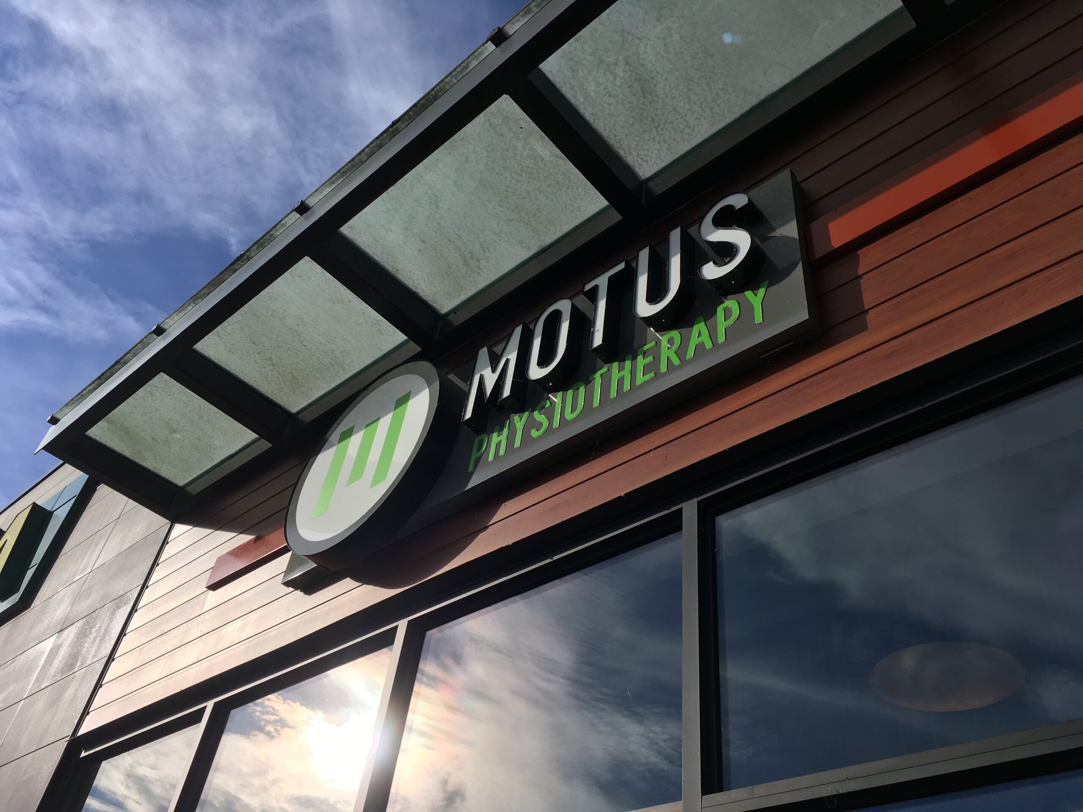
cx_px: 542
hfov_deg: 61.7
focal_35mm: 29
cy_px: 406
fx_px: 907
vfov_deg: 48.2
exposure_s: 1/2481
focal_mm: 4.15
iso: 25
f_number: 2.2
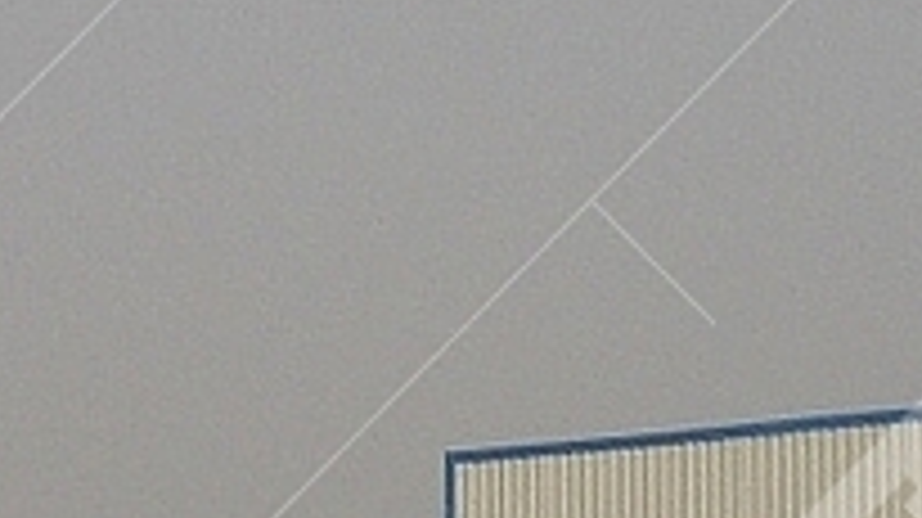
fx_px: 4544
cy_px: -140
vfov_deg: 6.5
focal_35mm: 186
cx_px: 139
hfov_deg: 11.5
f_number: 4.3
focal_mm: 5.8
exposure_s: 1/800
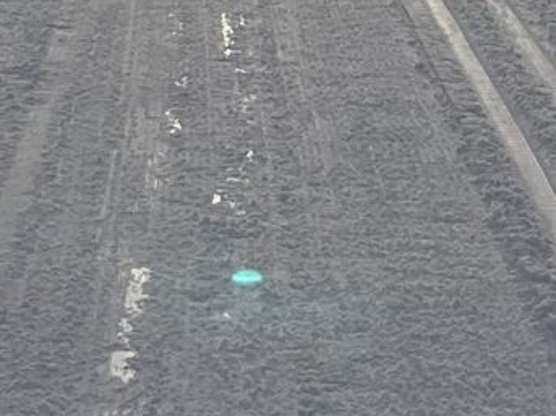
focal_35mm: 209
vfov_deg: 7.0
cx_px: 272
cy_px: -199
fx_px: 3356
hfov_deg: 9.5
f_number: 1.8
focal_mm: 3.99
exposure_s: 1/2315
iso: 20
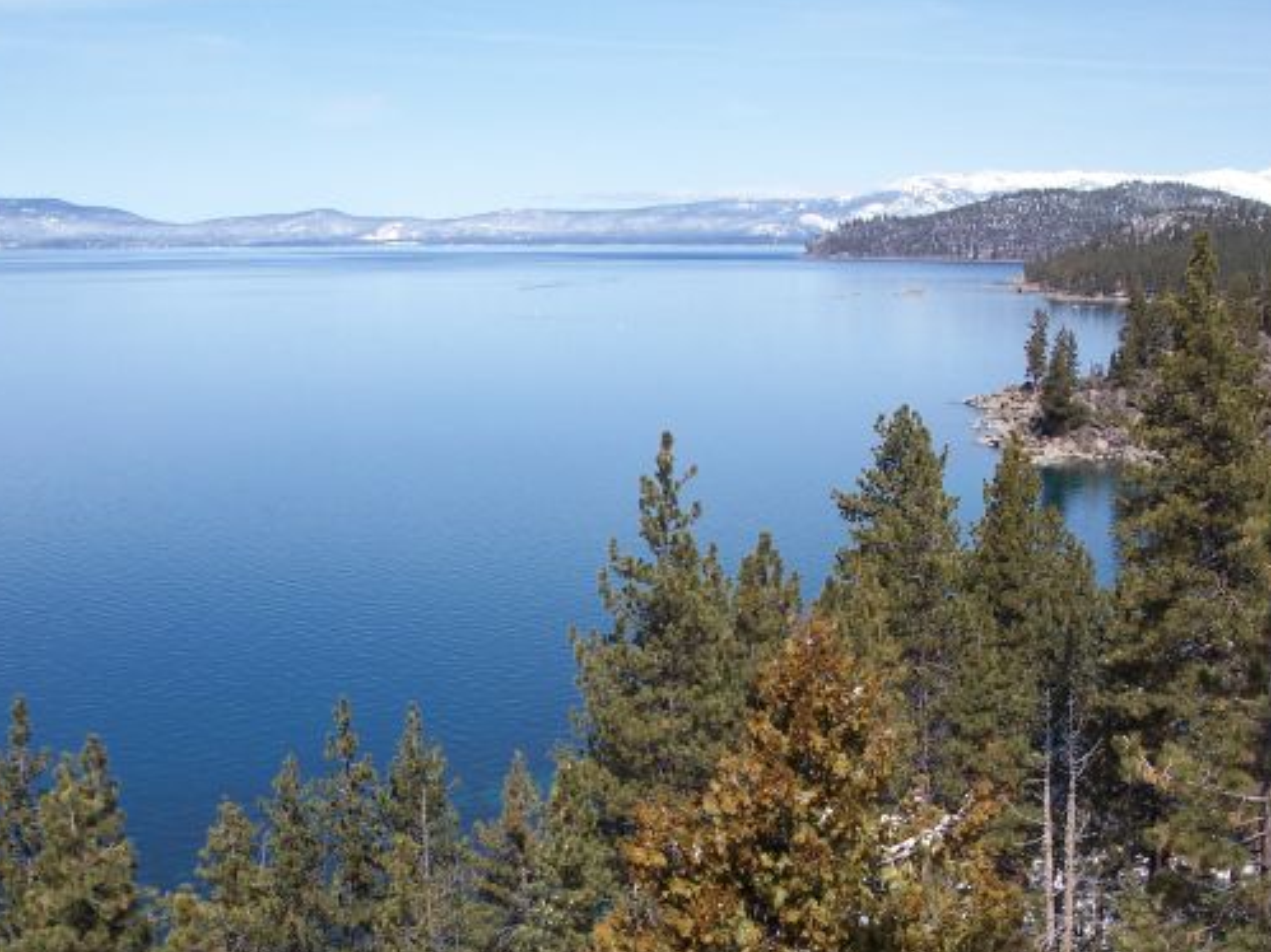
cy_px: 598
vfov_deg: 29.0
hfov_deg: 38.2
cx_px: 657
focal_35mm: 50
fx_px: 1835
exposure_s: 1/750
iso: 100
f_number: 4
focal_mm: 8
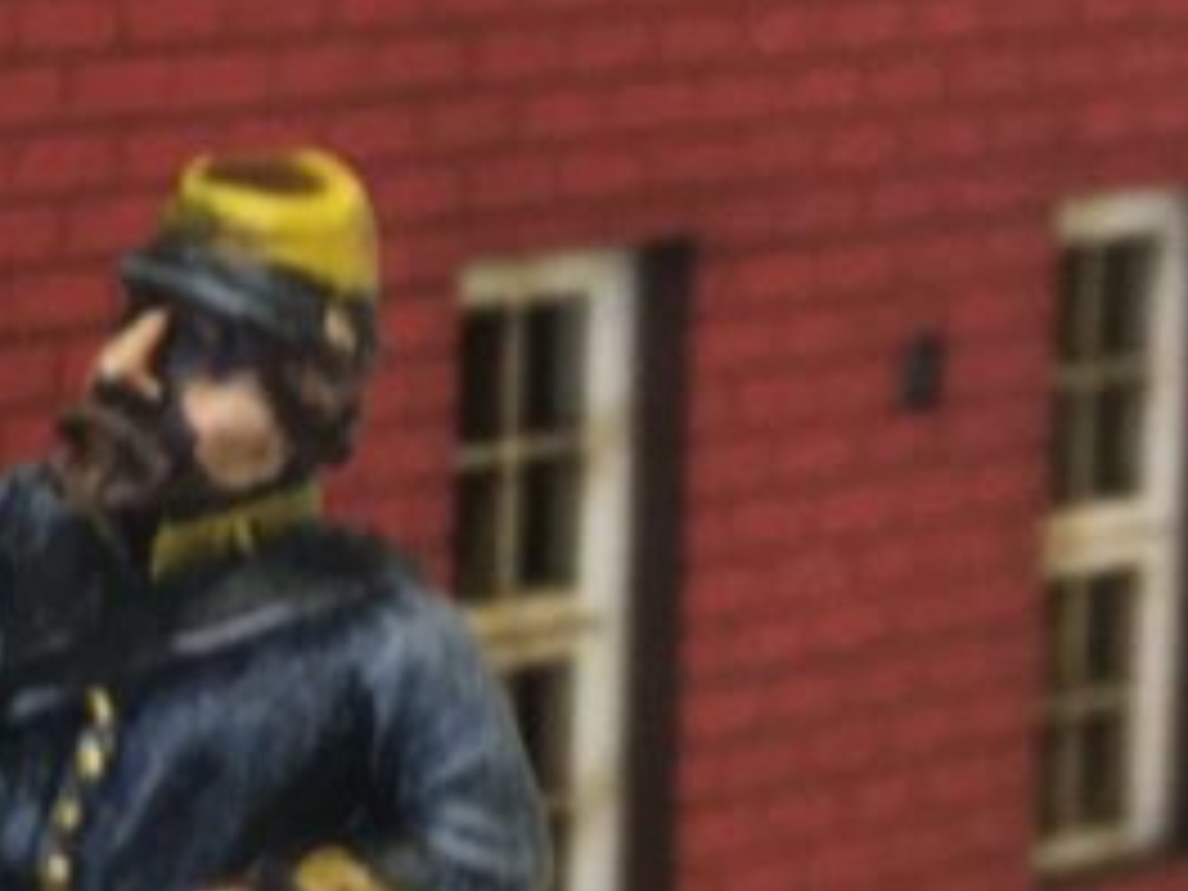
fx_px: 5800
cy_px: 320
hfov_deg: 10.7
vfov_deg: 8.8
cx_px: -1210
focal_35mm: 169
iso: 100
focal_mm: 4.15
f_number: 2.2
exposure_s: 1/33
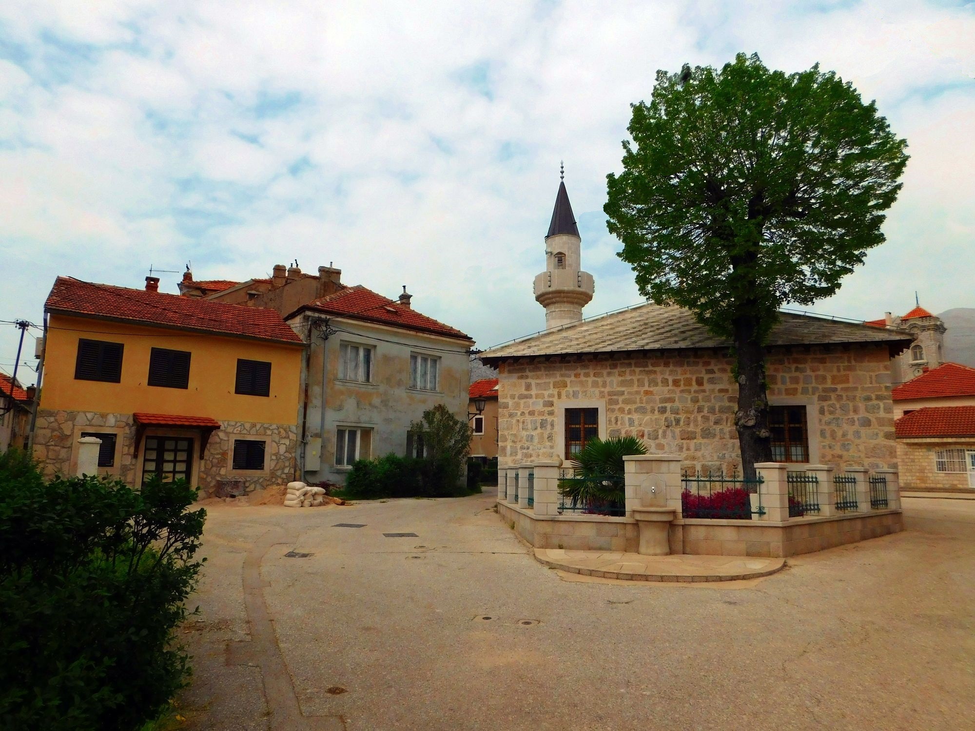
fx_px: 648
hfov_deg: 73.9
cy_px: 366
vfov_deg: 58.9
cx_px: 488
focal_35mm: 23
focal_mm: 4
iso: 125
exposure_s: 1/1250
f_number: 6
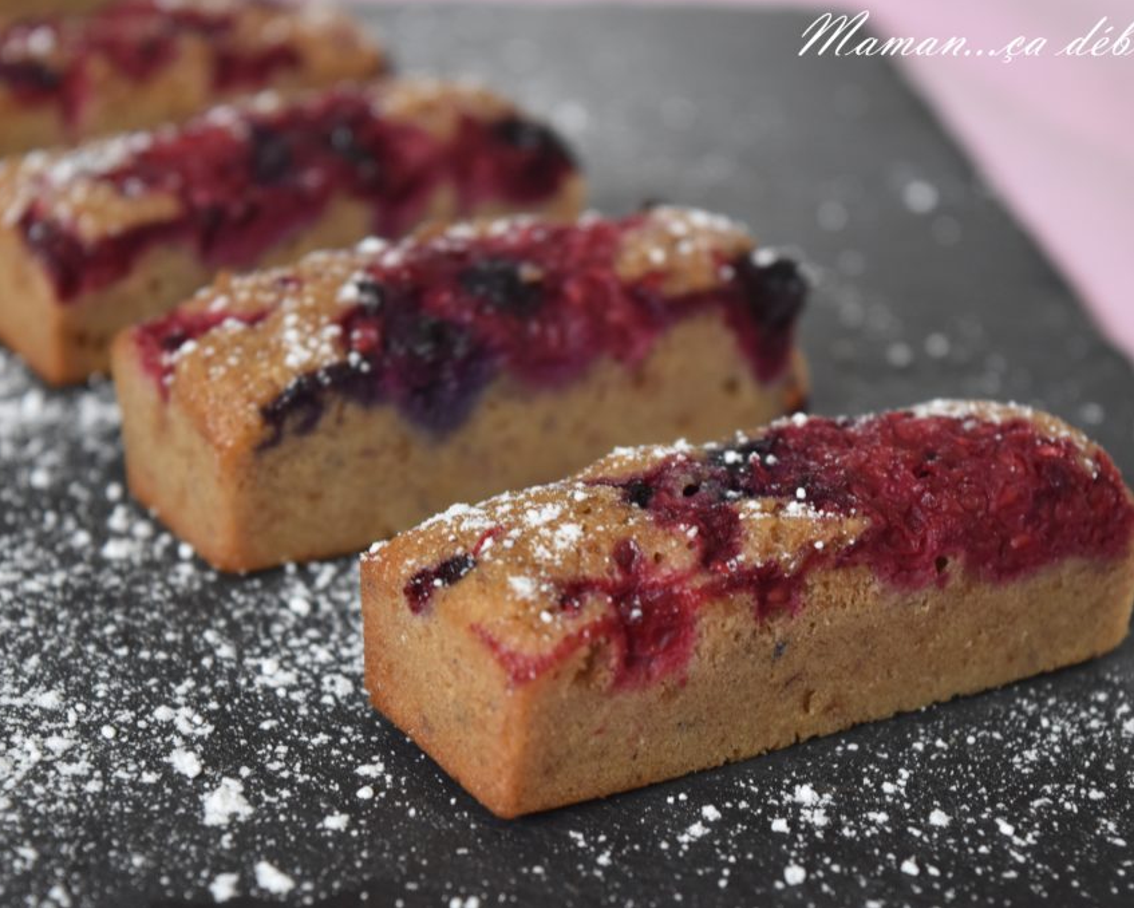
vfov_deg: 16.4
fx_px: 3141
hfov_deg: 20.5
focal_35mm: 94
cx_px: 600
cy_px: 452
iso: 800
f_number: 5.6
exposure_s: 1/60
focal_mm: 55
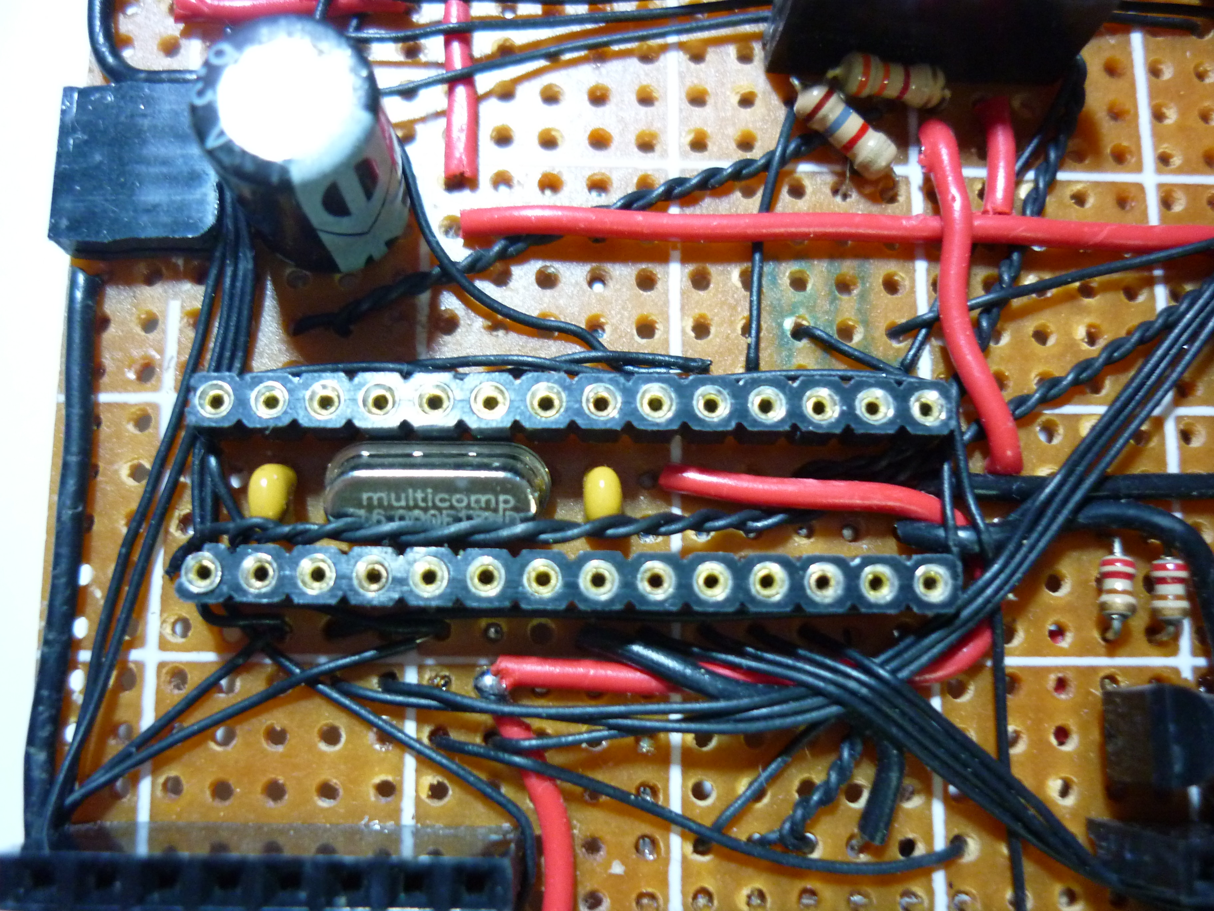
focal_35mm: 33
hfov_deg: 55.4
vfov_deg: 42.9
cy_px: 456
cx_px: 607
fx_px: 1157
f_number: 2.8
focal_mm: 5.5
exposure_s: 1/13
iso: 400
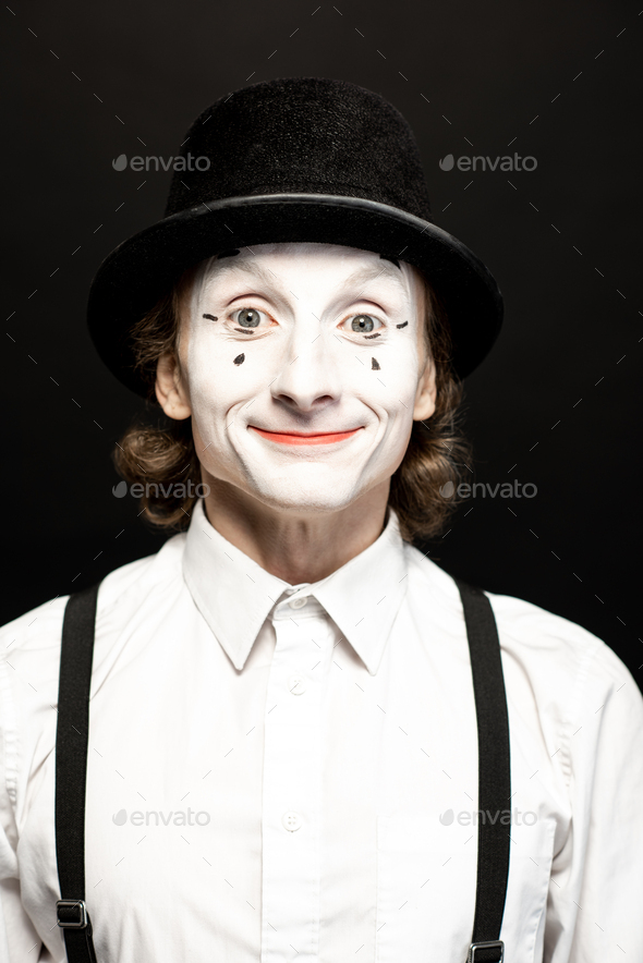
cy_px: 482
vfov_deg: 23.9
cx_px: 322
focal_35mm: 85
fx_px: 2275
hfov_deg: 16.1
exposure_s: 1/200
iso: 125
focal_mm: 85
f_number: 4
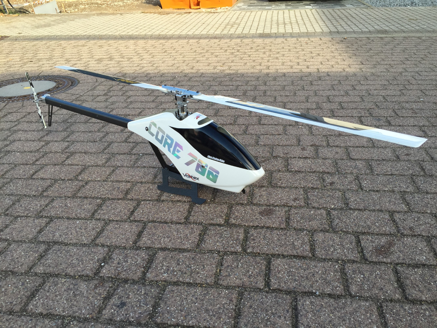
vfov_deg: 48.2
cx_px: 218
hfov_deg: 61.7
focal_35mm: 29
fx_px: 366
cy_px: 164
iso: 32
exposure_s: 1/434
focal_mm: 4.15
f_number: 2.2
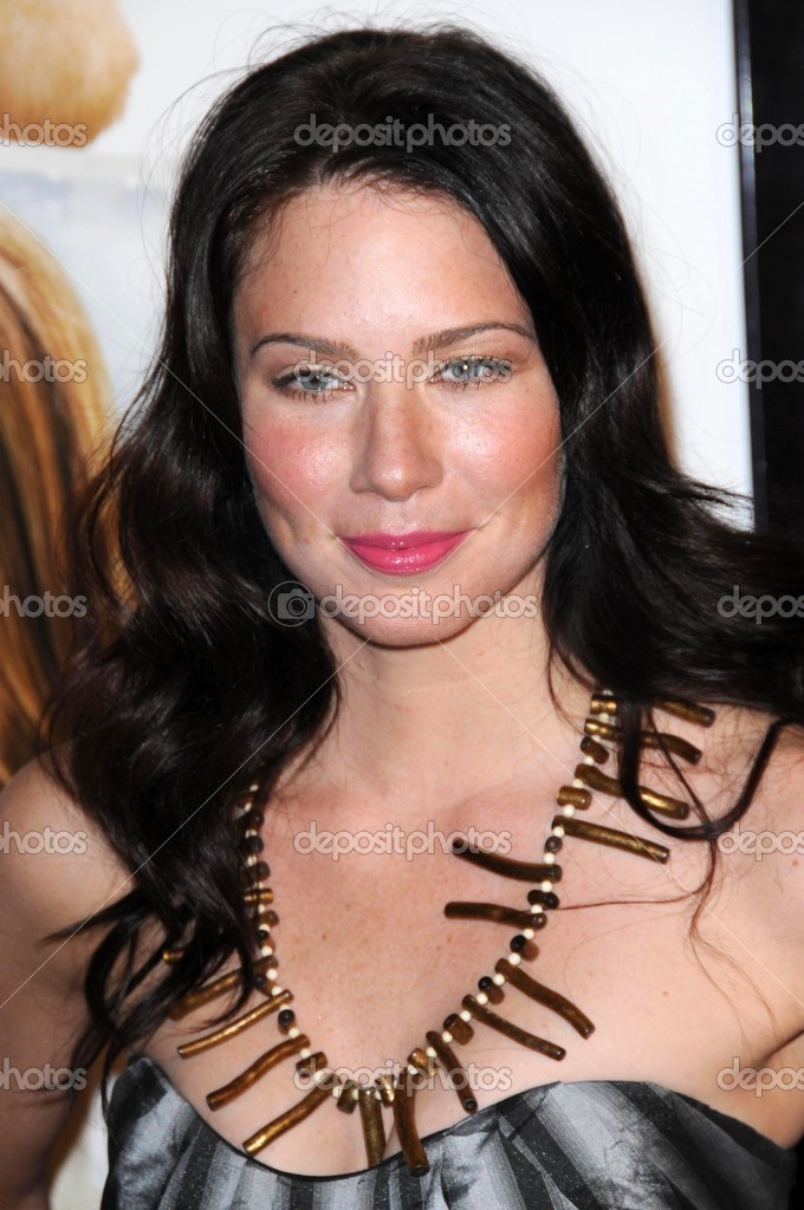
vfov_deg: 6.9
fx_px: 10077
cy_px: 605
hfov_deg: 4.6
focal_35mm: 300
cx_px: 402
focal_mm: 200
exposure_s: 1/160
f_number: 8
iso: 320
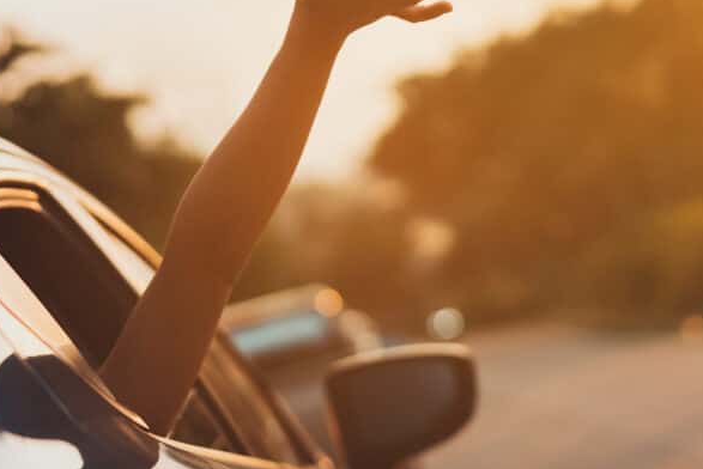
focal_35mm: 109
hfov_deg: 18.7
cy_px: 178
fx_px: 2129
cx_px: 405
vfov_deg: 12.6
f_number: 1.8
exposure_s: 1/1600
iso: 100
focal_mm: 50
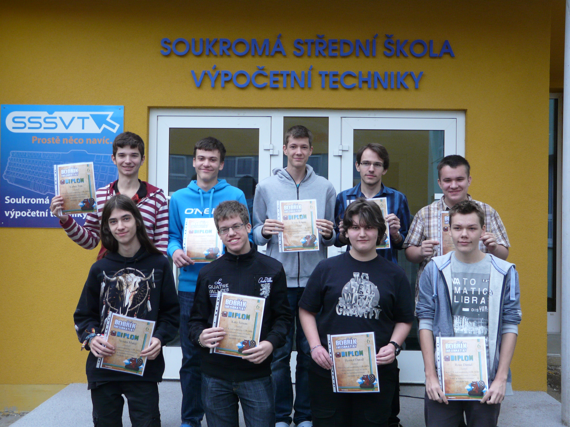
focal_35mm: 42
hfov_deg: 44.8
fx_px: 692
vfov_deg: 34.3
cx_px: 285
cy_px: 214
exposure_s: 1/40
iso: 160
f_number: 3.2
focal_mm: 6.8
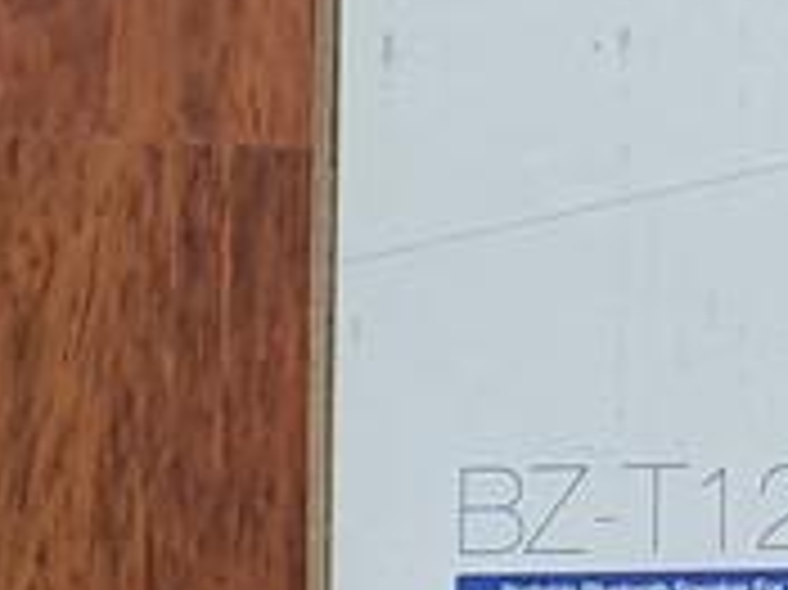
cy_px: 144
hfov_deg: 8.9
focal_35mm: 190
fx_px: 4322
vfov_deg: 7.8
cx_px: 2215
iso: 160
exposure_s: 1/120
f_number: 2.4
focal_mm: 4.3
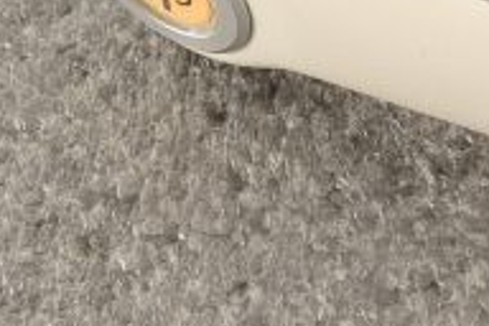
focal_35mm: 156
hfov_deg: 12.9
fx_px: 2119
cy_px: -85
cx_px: 542
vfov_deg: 8.7
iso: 1600
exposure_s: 1/160
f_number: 11
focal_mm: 50
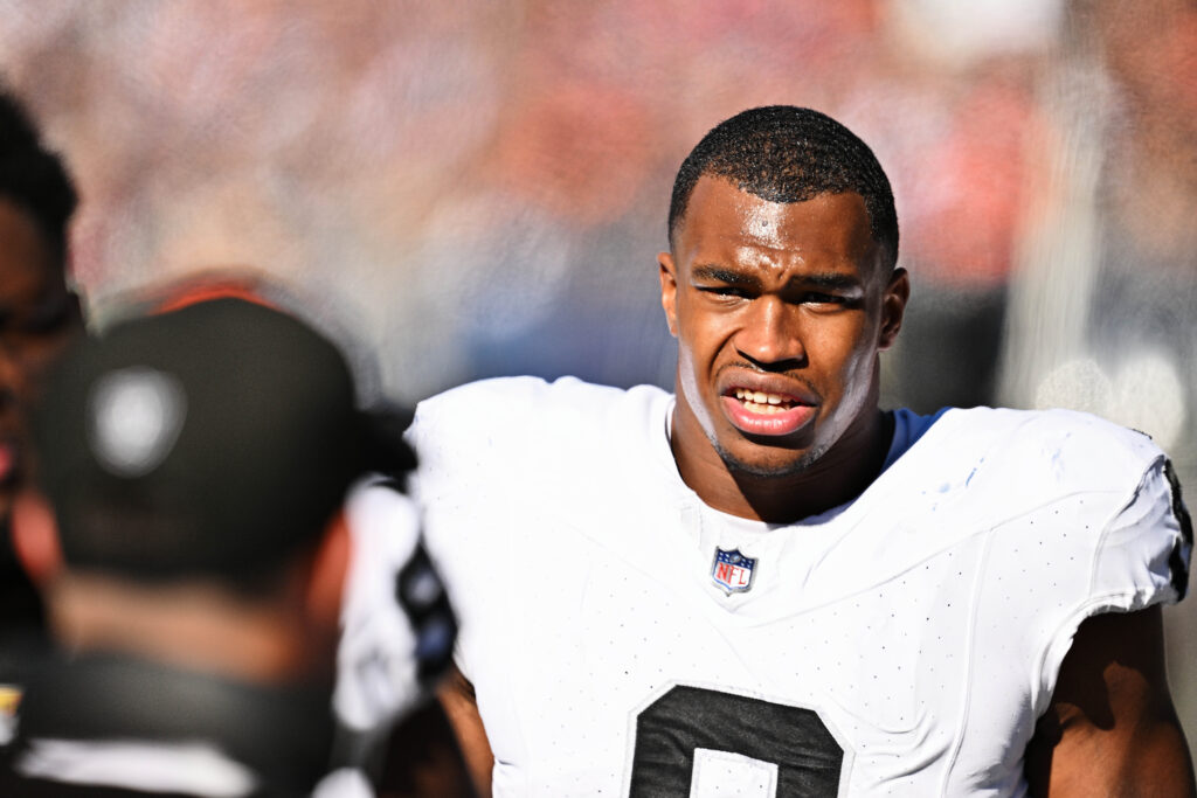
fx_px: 13301
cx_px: 598
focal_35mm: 400
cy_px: 399
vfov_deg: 3.4
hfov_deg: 5.2
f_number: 3.5
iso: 400
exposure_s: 1/6400
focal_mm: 400
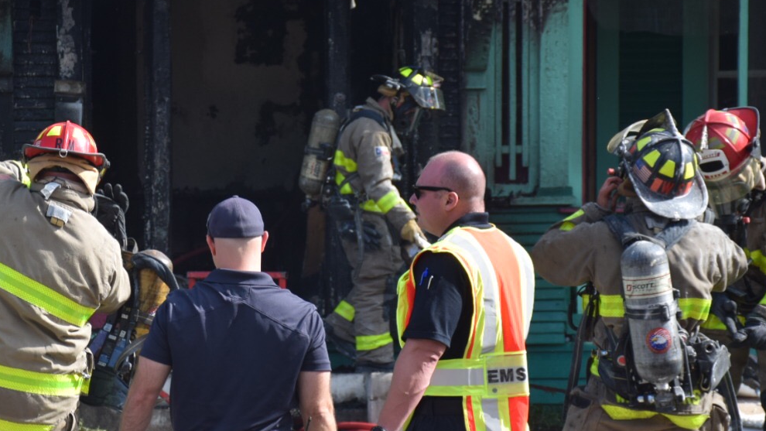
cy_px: 221
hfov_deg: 11.1
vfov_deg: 6.3
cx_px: 213
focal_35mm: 193
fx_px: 3917
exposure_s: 1/500
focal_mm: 75
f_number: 5.6
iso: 200
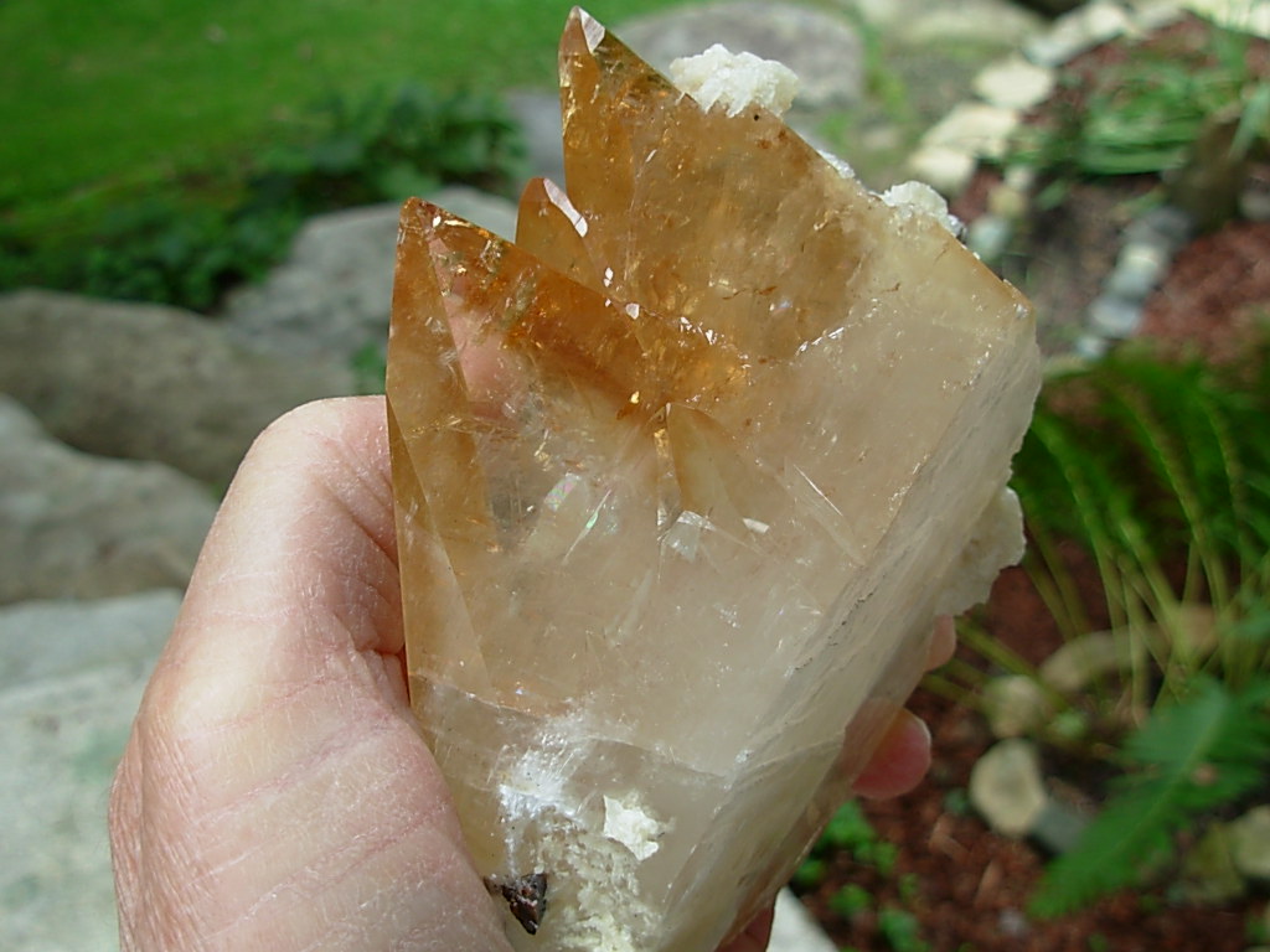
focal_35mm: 38
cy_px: 476
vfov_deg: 37.7
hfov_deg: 49.0
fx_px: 1394
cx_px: 635
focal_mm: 6.3
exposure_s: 1/65.9
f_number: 2.9
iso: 50
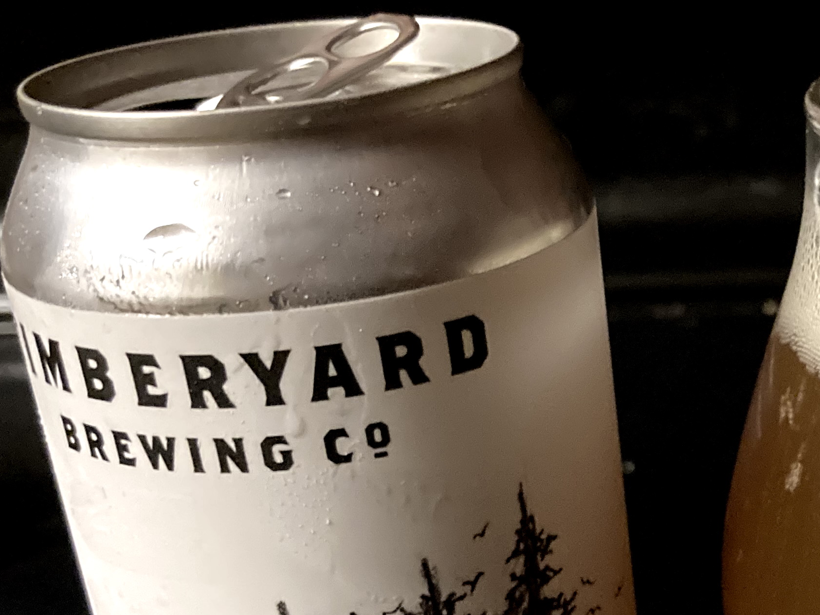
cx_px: 764
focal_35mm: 67
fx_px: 1587
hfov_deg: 27.7
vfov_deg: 21.1
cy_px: 633
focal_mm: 3.99
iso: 640
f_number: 1.8
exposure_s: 1/28
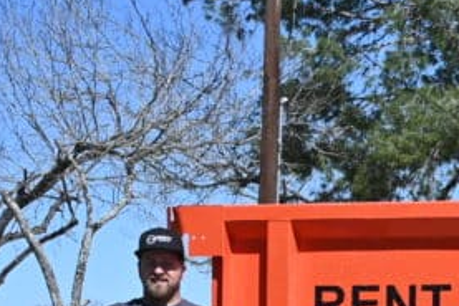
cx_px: 698
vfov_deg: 9.2
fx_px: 1888
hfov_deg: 13.1
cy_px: 335
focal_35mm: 148
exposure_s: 1/3200
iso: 450
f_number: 6.3
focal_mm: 27
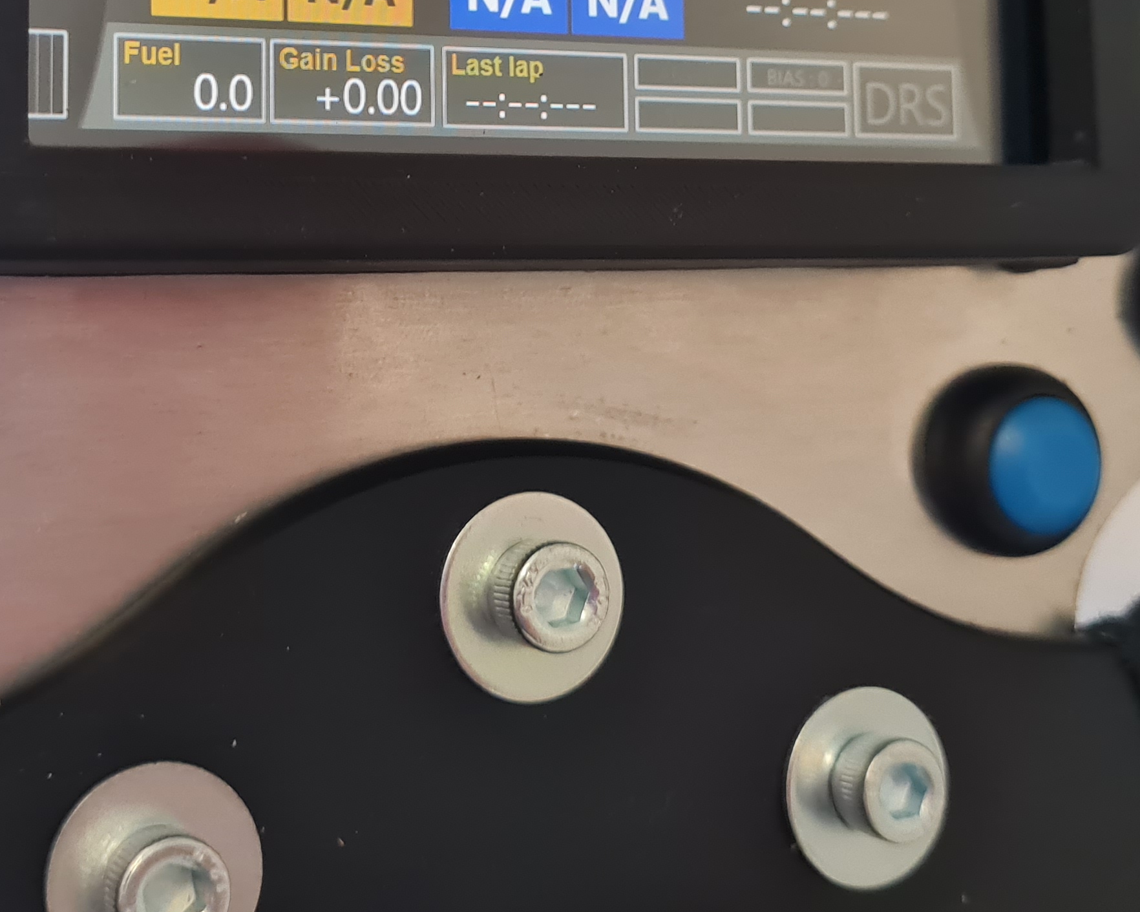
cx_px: 439
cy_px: 58
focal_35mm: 58
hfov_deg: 32.4
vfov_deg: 25.3
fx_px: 1957
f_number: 1.8
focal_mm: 5.4
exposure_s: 1/50
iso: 400
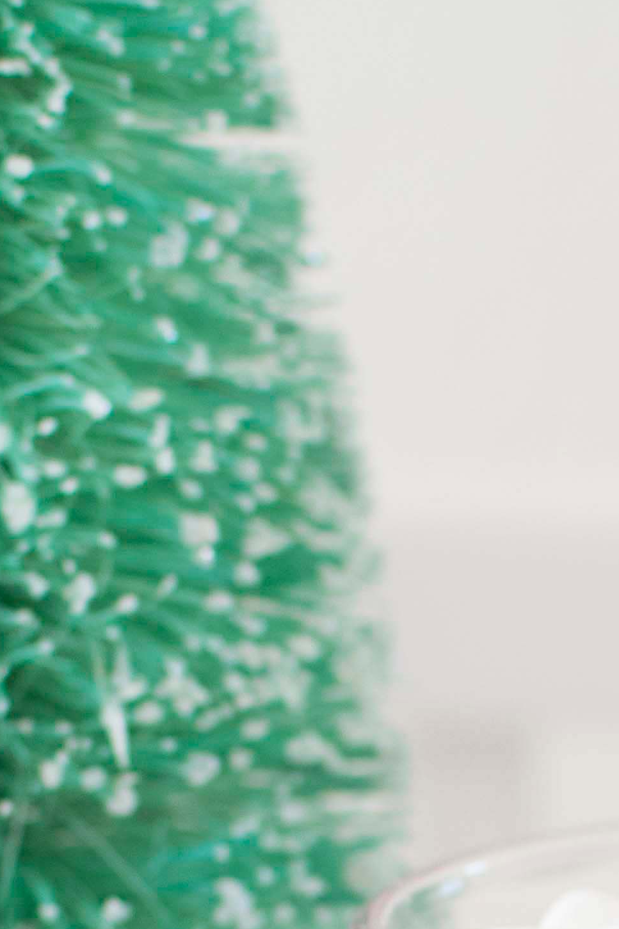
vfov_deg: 9.2
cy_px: 1364
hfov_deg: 6.3
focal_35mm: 217
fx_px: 5599
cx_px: 700
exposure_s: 1/60
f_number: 3.5
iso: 200
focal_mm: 35
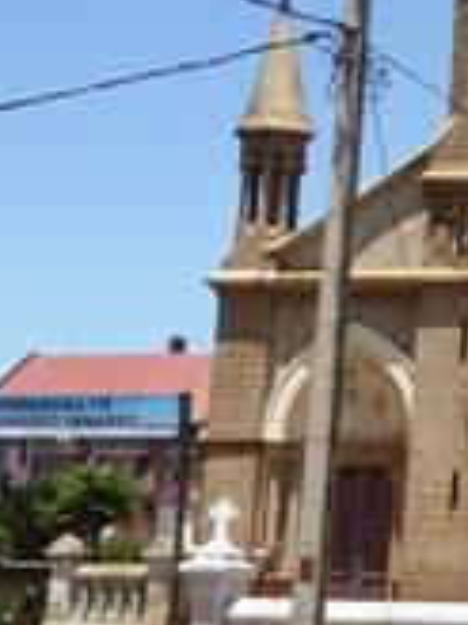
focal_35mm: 137
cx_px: 965
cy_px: 46
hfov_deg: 10.0
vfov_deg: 14.2
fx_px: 2470
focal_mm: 5.4
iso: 100
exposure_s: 1/800
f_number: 3.5
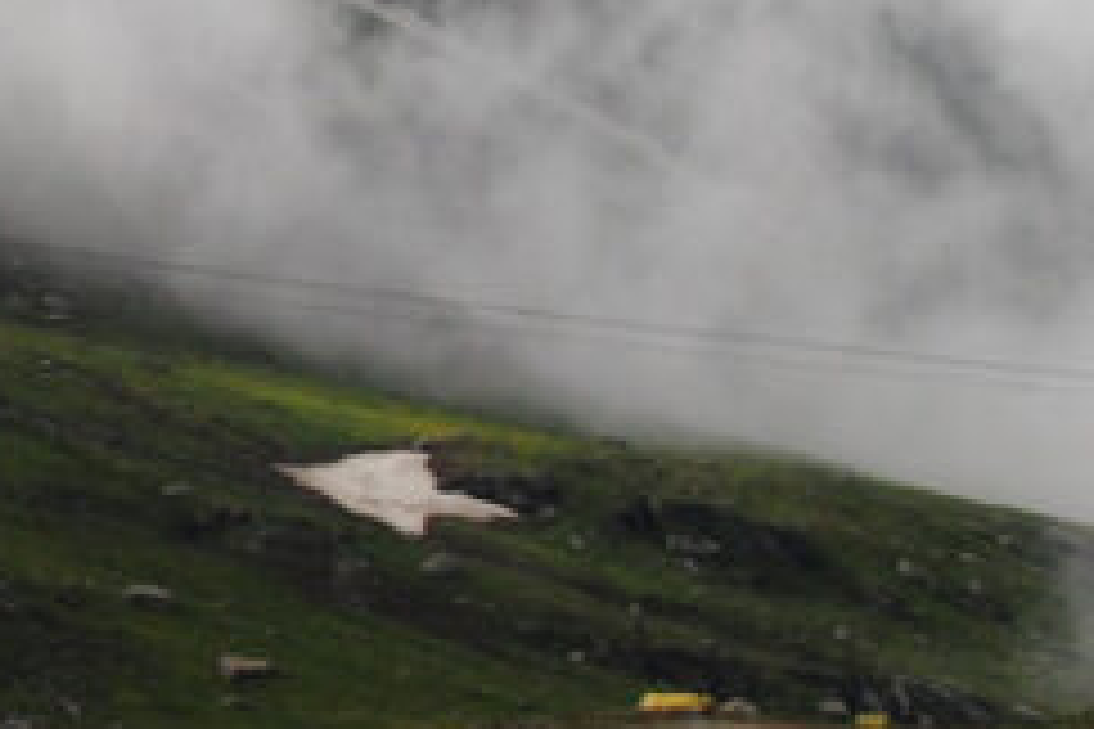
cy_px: 169
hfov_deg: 10.6
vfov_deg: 7.3
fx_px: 5713
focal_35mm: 188
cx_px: -486
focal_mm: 26
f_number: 9
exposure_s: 1/200
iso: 200
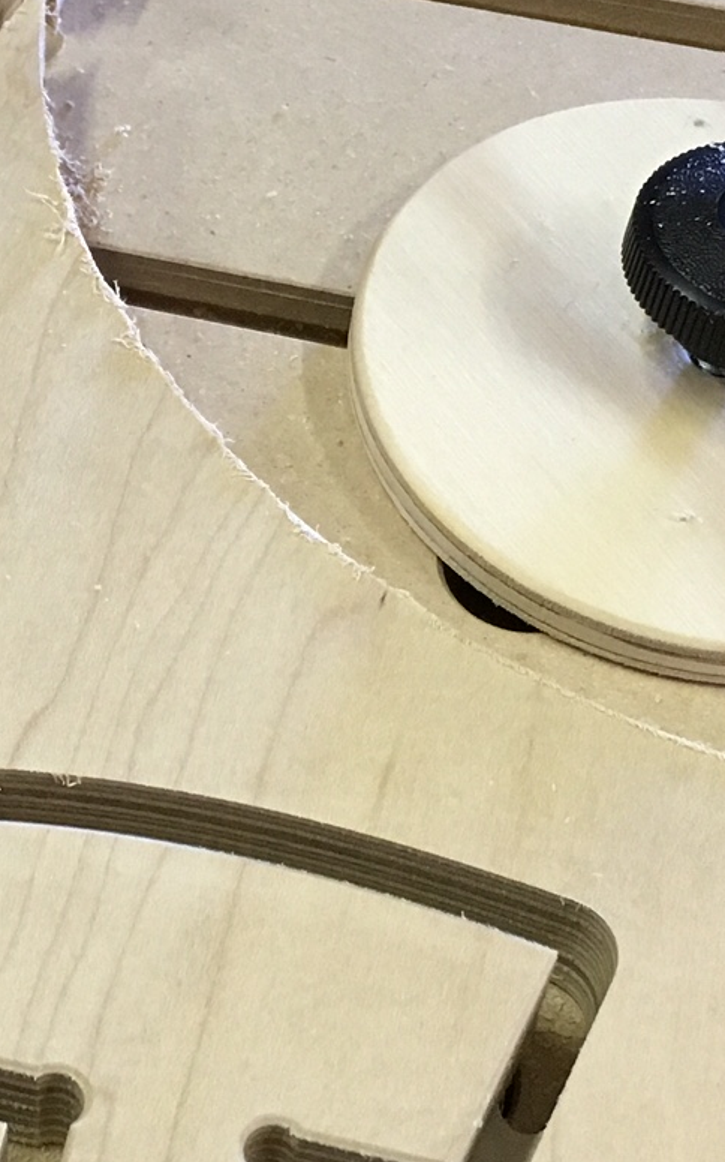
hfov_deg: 16.1
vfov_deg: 25.8
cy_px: 597
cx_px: 66
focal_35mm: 80
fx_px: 2531
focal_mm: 4.15
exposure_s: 1/30
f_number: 2.2
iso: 125
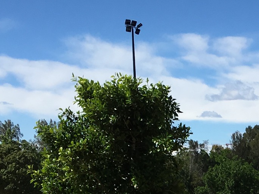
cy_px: 282
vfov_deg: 12.9
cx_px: 328
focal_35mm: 109
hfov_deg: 17.1
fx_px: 816
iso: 25
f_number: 2.2
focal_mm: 4.15
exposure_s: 1/2262
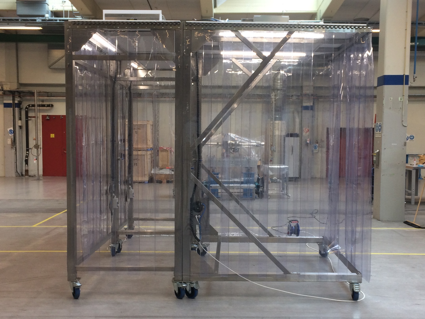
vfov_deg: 48.2
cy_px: 160
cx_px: 212
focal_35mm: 29
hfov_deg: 61.7
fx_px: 356
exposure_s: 1/50
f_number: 2.2
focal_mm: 4.15
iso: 50
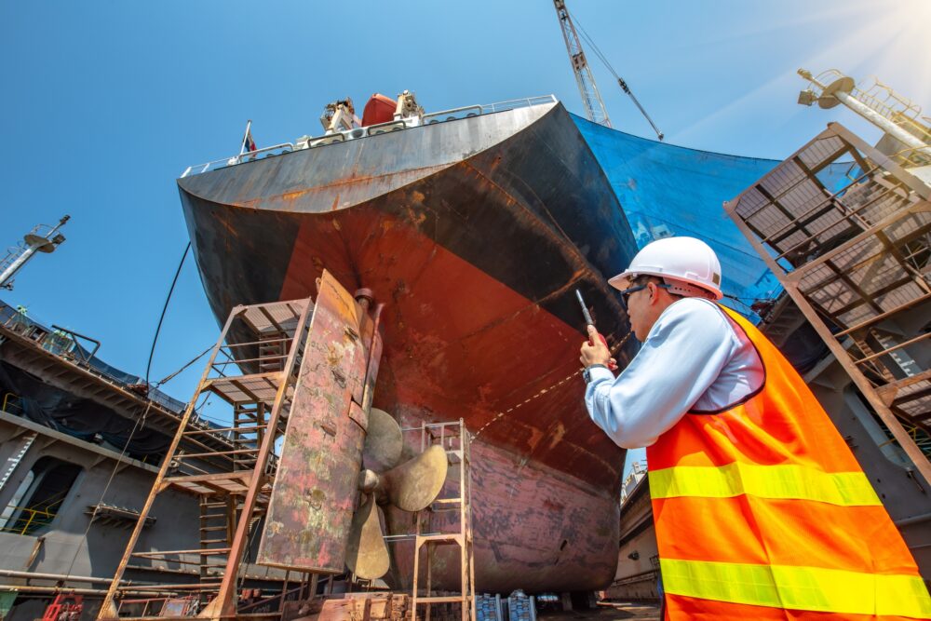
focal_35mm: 14
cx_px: 466
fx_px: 362
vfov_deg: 81.2
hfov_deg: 104.2
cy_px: 310
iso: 100
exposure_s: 1/400
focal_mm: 14
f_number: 9
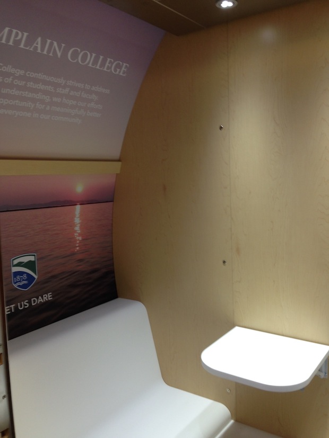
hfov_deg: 42.9
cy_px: 219
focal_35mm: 33
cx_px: 164
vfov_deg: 55.4
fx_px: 418
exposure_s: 1/20
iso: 50
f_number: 2.4
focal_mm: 4.12
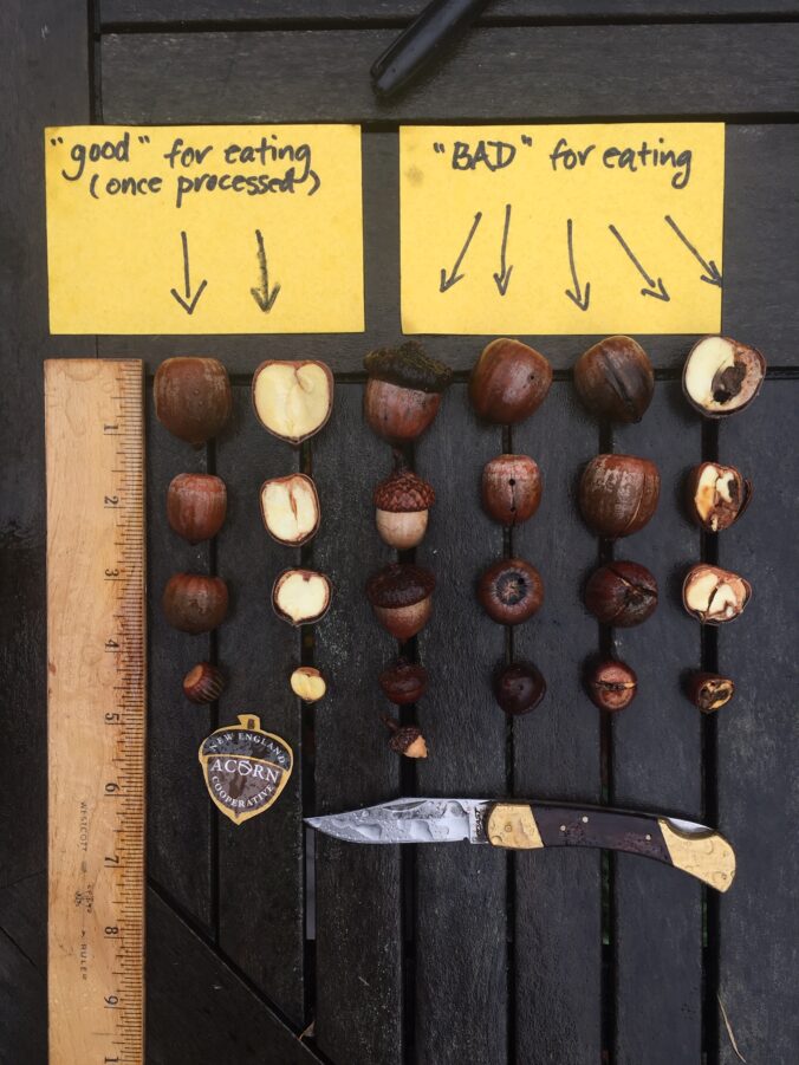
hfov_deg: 48.2
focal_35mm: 29
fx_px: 892
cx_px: 400
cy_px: 532
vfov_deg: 61.7
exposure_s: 1/227
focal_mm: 4.15
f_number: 2.2
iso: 25
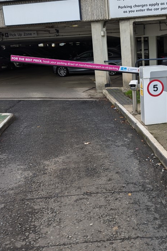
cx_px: 126
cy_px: 111
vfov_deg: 45.4
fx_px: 299
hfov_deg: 30.6
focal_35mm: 43
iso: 46
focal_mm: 6.81
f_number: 1.85
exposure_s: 1/225
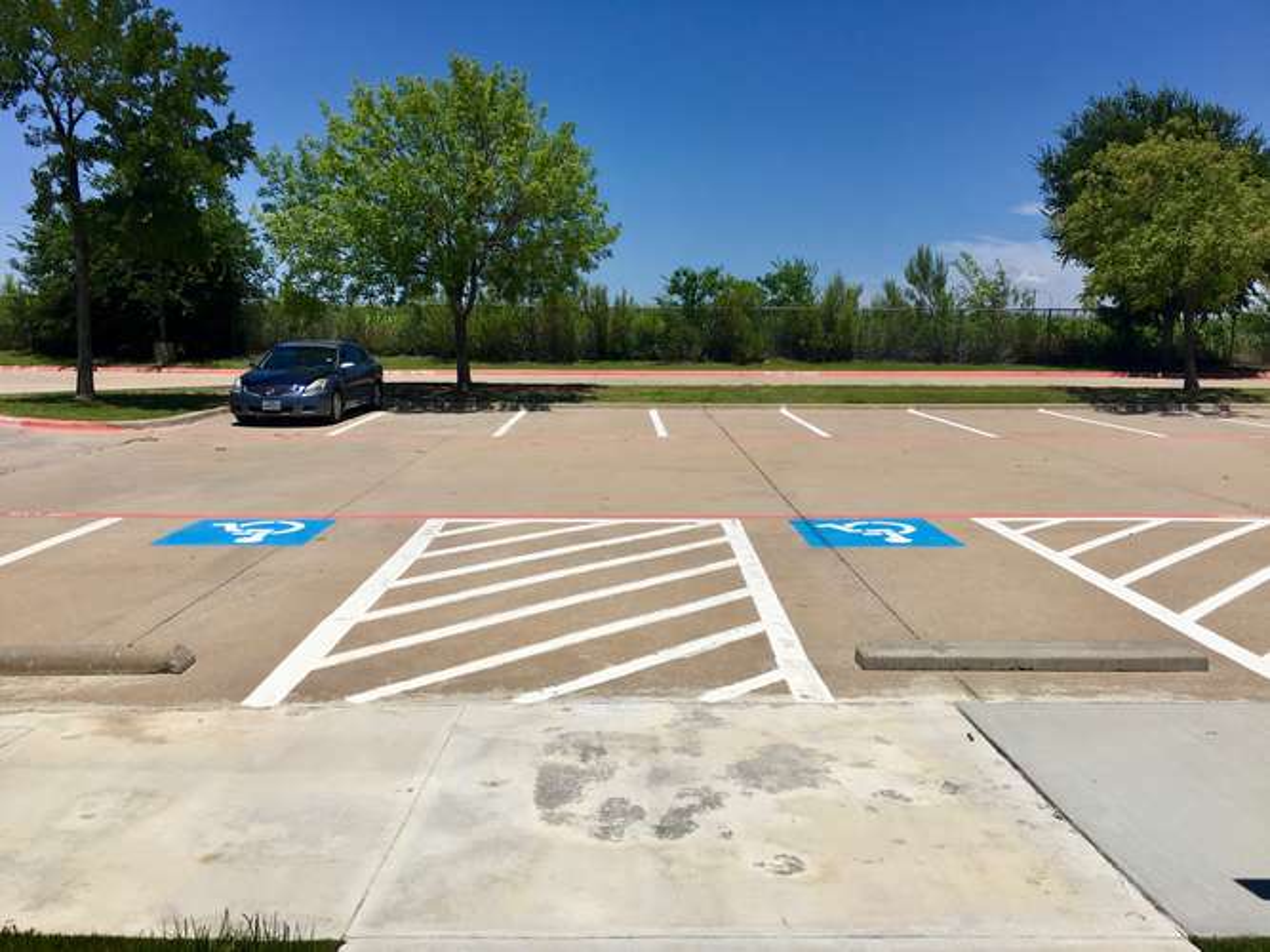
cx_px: 635
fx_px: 1064
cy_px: 476
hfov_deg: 61.7
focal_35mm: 29
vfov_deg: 48.2
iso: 25
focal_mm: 4.15
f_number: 2.2
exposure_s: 1/4049
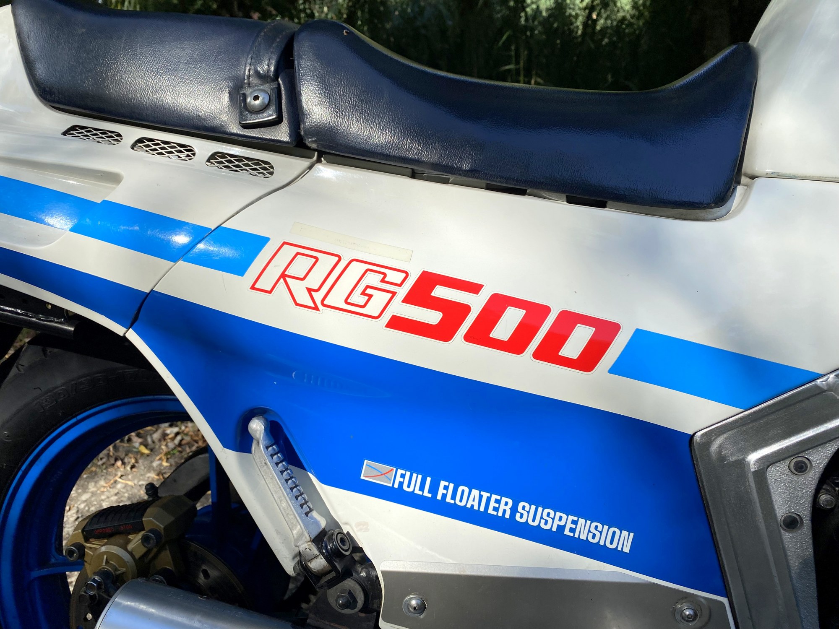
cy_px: 314
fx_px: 630
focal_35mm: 26
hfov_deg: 67.3
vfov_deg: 53.1
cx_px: 420
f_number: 1.8
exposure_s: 1/2268
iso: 32
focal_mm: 4.25
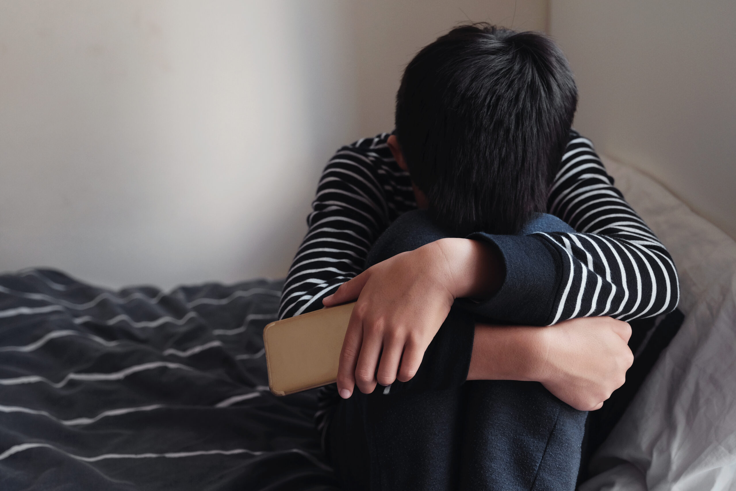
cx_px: 368
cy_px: 246
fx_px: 900
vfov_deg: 30.5
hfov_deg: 44.5
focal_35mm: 44
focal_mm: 29.2
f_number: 2.8
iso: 800
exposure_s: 1/45
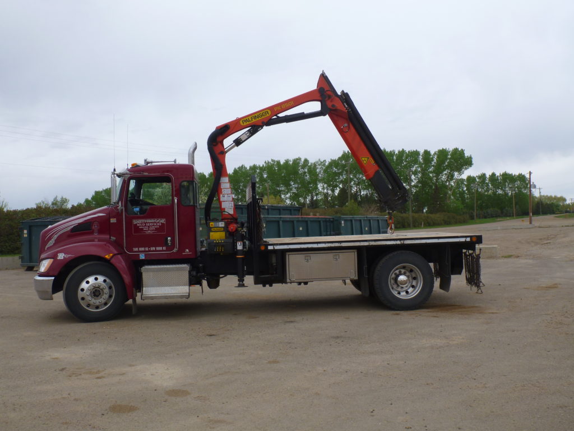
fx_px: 597
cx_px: 287
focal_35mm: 36
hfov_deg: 51.4
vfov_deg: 39.7
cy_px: 216
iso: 100
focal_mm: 6.4
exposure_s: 1/400
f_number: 3.9
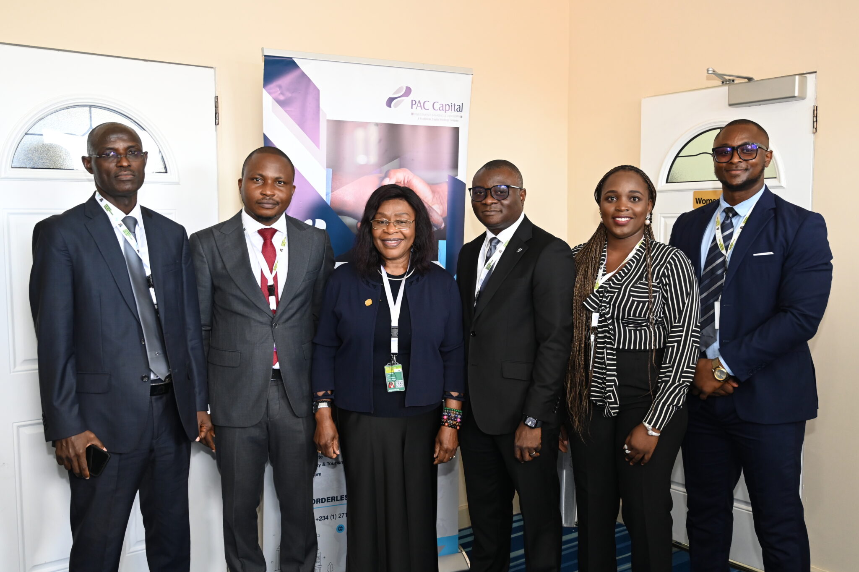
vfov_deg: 38.8
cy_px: 286
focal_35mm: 34
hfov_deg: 55.8
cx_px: 430
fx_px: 811
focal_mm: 34
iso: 2000
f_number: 4
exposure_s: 1/200
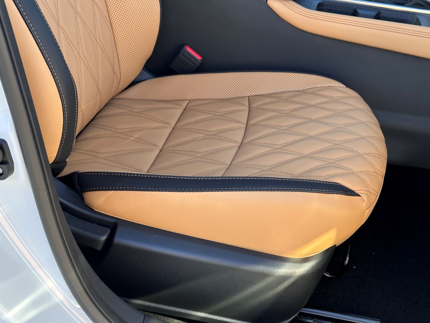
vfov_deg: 30.3
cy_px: 162
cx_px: 215
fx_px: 596
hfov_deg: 39.7
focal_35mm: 48
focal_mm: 6.86
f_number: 1.78
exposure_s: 1/136
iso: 50
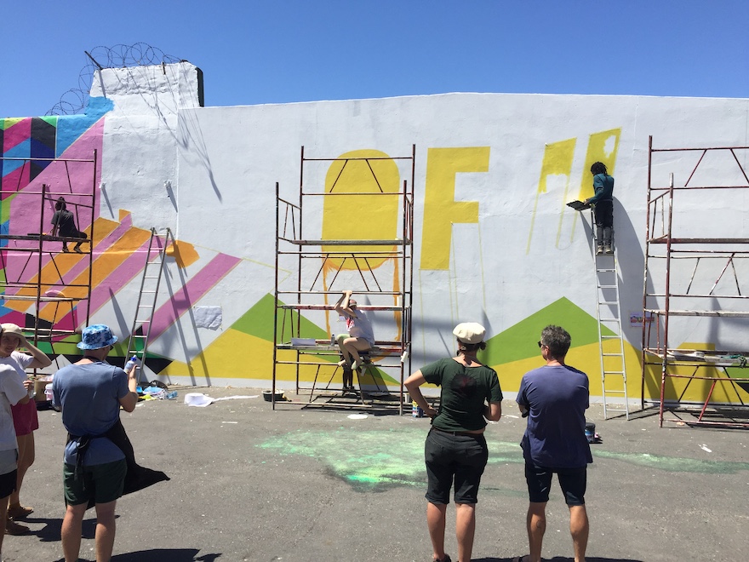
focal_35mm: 29
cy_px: 281
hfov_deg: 61.7
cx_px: 374
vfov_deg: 48.2
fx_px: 627
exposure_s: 1/2198
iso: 32
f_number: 2.2
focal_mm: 4.15
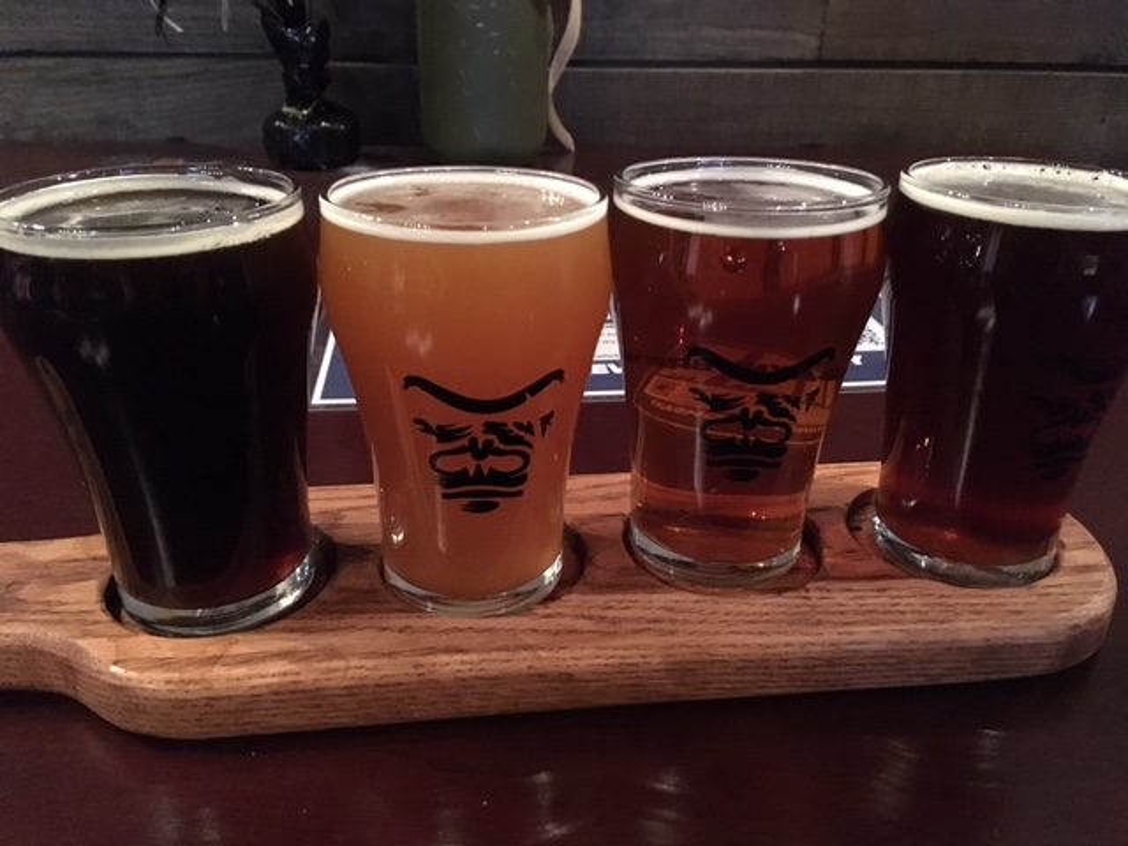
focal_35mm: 29
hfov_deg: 61.7
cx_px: 564
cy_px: 423
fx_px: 945
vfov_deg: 48.2
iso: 1250
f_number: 2.2
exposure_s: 1/15
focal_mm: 4.15
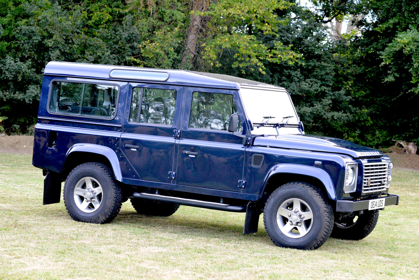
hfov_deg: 23.6
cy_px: 140
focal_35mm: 86
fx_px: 1001
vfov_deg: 15.9
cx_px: 210
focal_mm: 86
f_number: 7.1
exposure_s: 1/800
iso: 6400
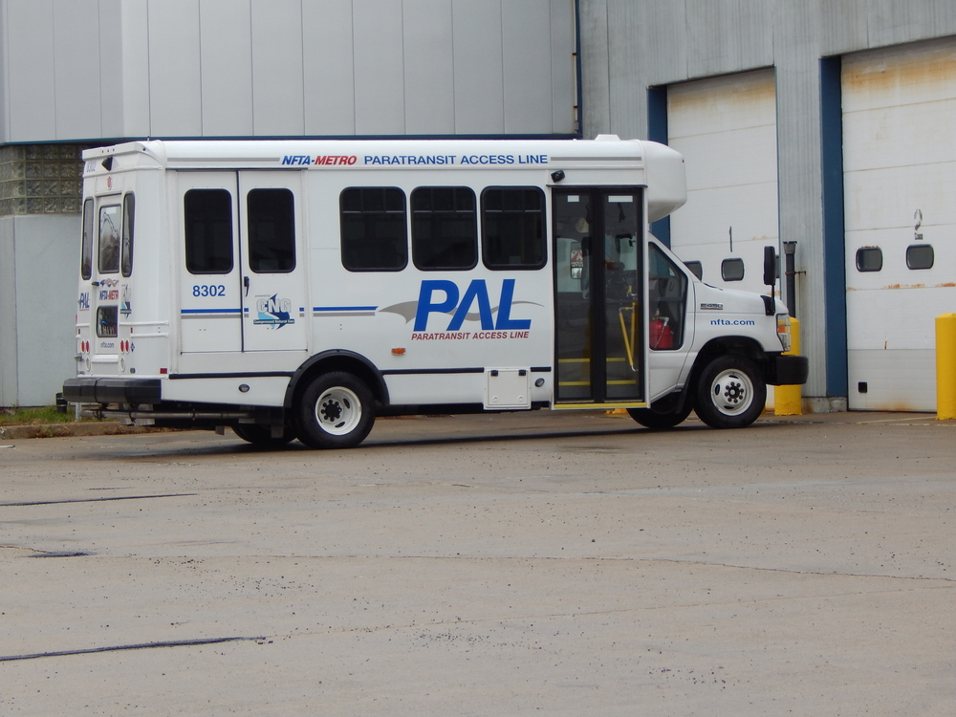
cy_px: 358
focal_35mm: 160
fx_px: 4419
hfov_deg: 12.3
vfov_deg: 9.3
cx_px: 478
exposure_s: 1/80
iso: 125
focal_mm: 28.7
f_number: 5.1
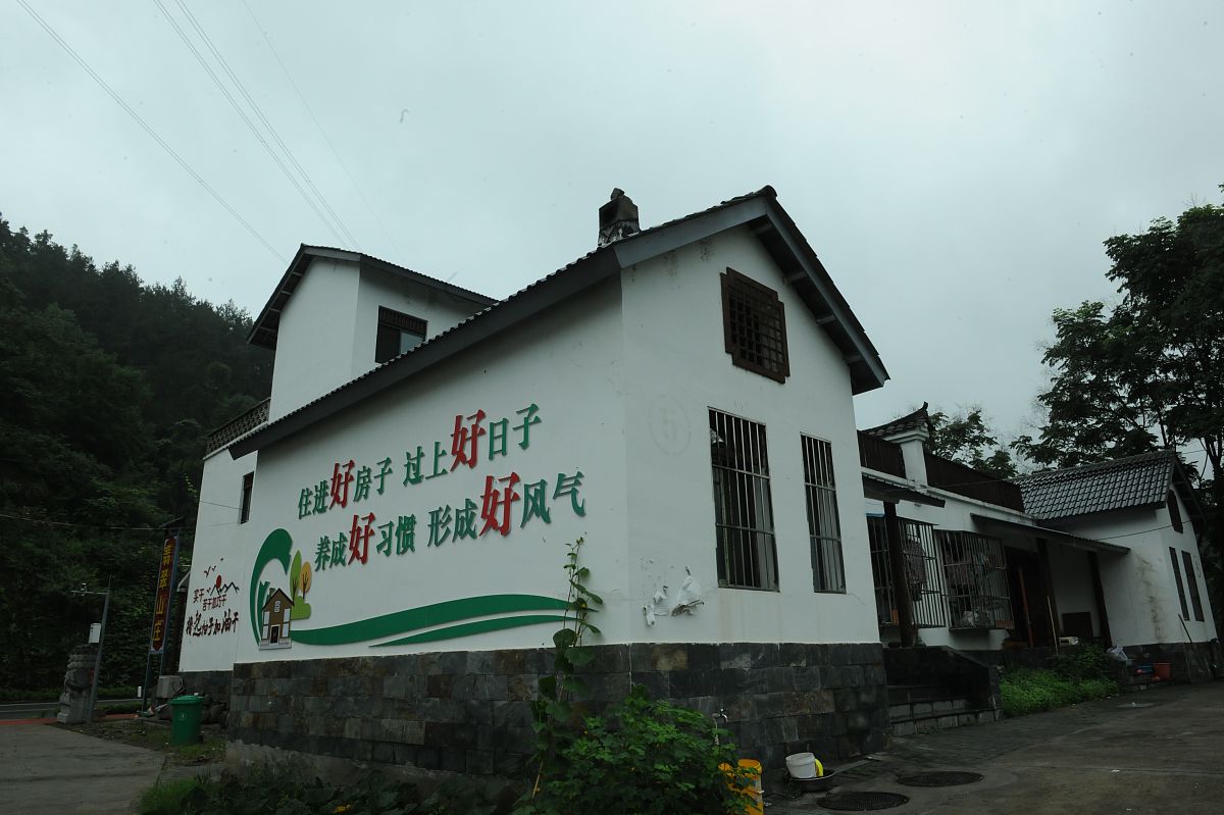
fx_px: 816
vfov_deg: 53.1
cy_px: 408
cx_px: 612
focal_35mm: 24
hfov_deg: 73.8
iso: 1250
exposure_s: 1/80
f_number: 22
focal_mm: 24
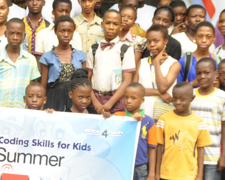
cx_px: 18
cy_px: 124
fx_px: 726
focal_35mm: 109
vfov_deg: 14.1
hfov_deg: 17.3
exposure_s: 1/400
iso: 800
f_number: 5
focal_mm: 28
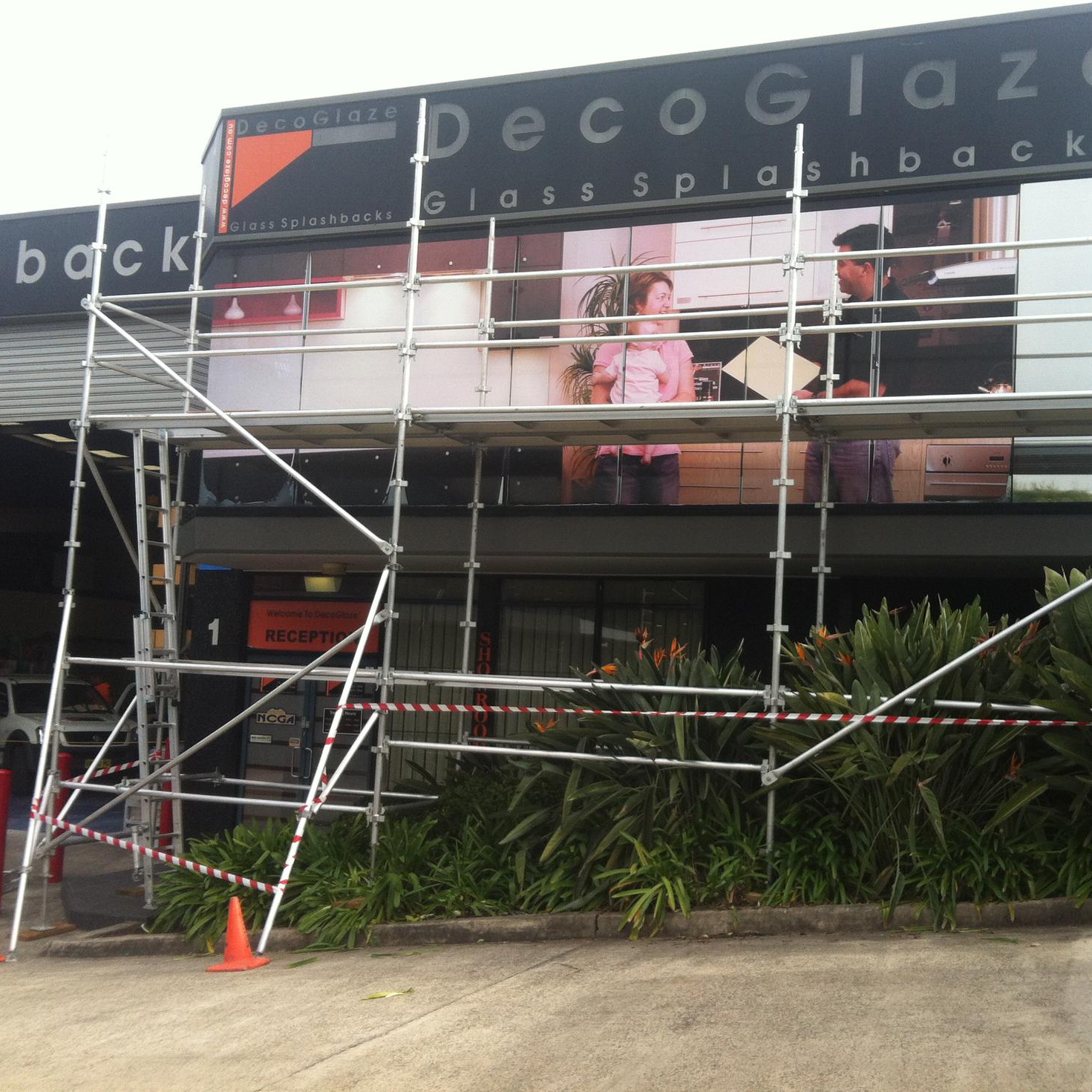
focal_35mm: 42
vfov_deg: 40.0
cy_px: 539
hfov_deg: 39.9
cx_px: 655
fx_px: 1499
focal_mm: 3.85
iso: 80
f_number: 2.8
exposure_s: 1/343
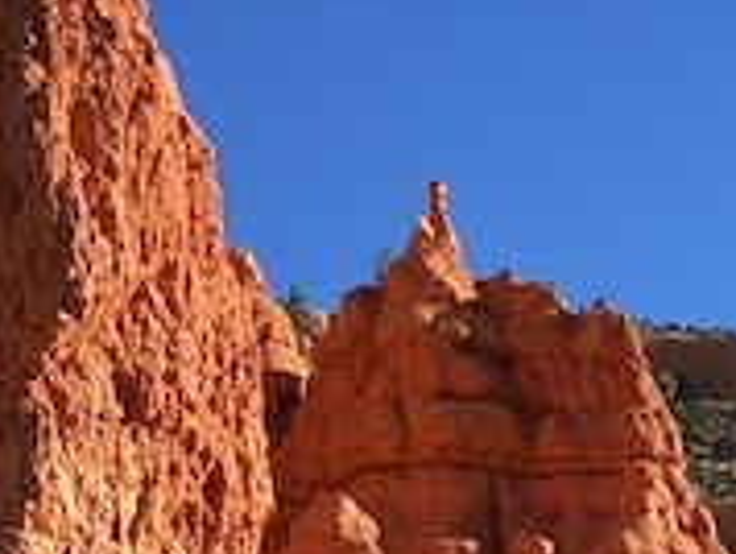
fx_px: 2768
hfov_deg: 13.0
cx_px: 1513
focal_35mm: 130
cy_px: 1224
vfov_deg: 10.3
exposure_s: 1/596
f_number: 2.2
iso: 25
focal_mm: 4.15
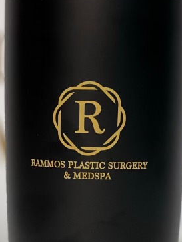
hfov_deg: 6.9
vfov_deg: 9.1
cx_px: 84
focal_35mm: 217
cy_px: 131
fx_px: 1519
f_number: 2.8
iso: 250
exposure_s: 1/107
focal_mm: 9
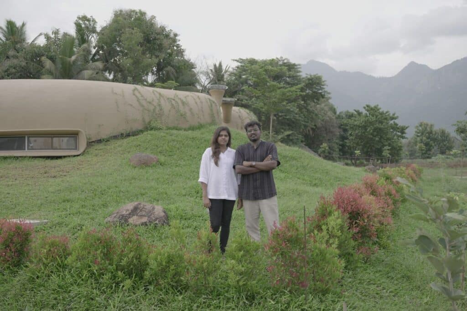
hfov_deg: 54.4
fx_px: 454
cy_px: 156
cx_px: 234
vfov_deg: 37.9
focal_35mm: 35
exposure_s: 1/160
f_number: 4.5
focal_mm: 35
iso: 500
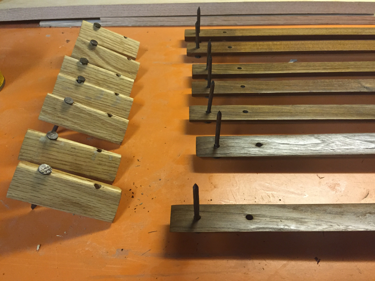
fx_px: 314
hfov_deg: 61.7
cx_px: 188
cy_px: 140
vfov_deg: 48.2
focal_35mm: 29
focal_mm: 4.15
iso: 160
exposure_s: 1/30
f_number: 2.2
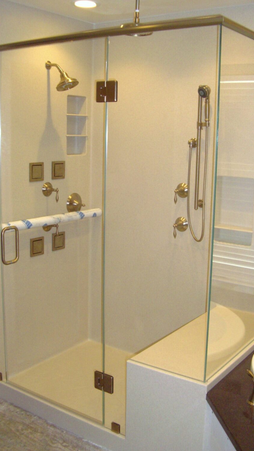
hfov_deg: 28.3
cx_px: 135
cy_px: 227
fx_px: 503
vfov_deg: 48.4
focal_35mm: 42
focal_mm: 7.9
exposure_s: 1/60
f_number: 2.8
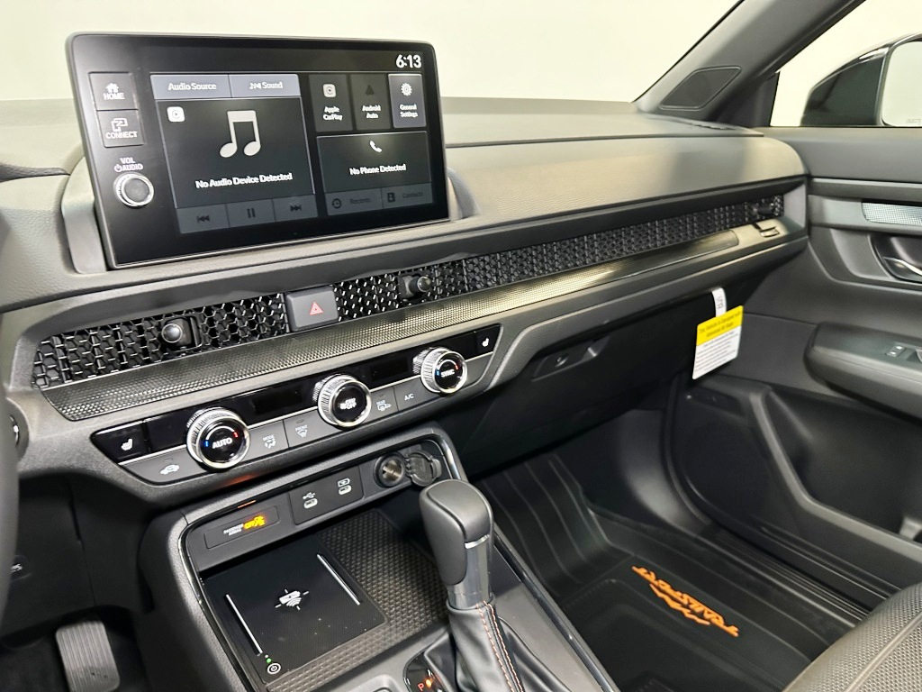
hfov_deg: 71.6
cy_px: 346
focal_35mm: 24
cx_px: 461
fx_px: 639
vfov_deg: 56.8
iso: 800
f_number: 1.78
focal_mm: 6.86
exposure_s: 1/30
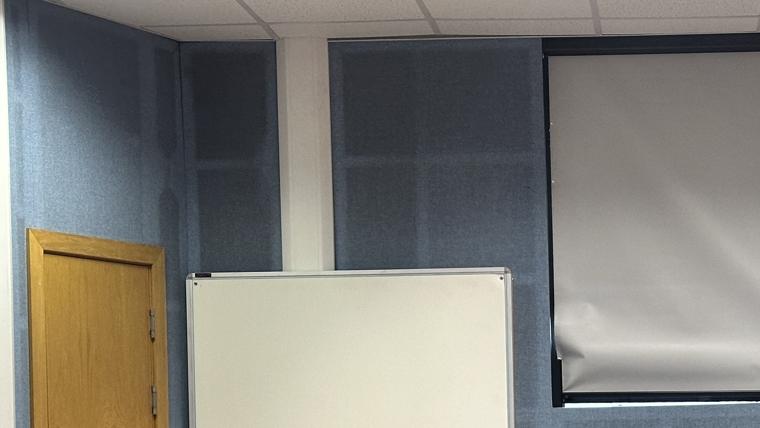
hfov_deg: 21.6
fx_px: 1955
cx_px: 667
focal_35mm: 97
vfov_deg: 12.3
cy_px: 423
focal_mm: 6.86
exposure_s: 1/60
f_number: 1.78
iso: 160
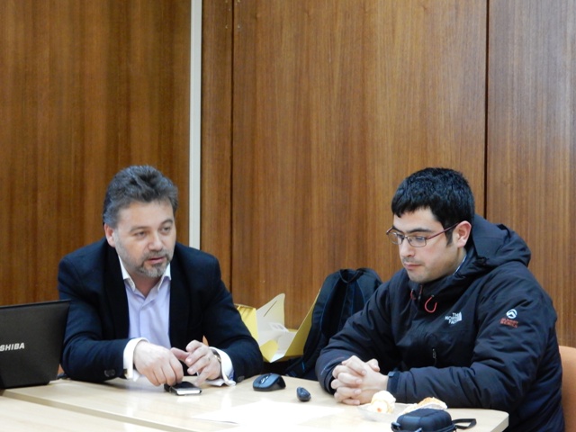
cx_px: 288
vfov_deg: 14.9
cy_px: 216
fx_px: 1647
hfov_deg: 19.8
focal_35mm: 99
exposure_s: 1/6
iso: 800
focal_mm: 17.6
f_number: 5.3
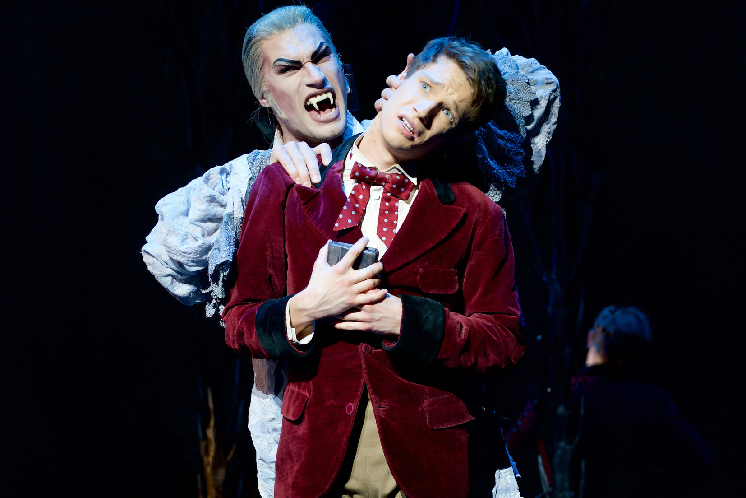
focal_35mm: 130
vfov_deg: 10.6
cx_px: 380
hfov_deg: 15.8
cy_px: 265
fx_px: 2694
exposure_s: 1/160
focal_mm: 112
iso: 1250
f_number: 4
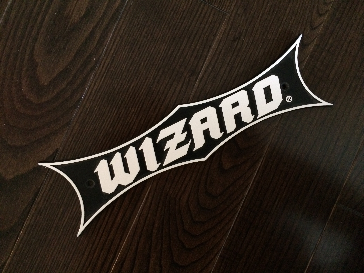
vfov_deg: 48.2
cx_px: 182
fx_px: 305
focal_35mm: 29
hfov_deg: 61.7
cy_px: 136
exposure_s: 1/15
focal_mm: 4.15
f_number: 2.2
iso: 640
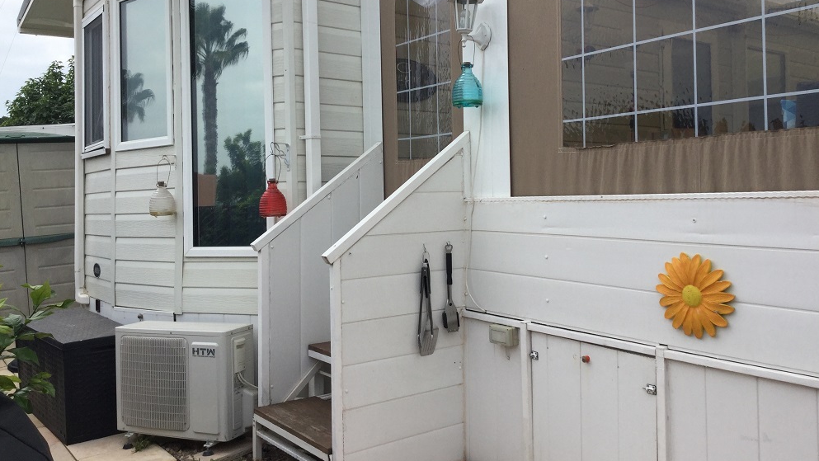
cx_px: 411
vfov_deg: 34.6
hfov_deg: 58.0
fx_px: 739
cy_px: 191
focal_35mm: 34
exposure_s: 1/367
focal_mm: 3.3
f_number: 2.4
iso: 25
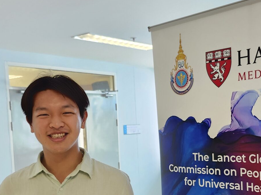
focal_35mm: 52
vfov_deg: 27.6
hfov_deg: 36.6
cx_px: 163
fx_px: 392
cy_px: 148
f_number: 1.8
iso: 400
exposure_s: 1/100
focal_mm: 5.54
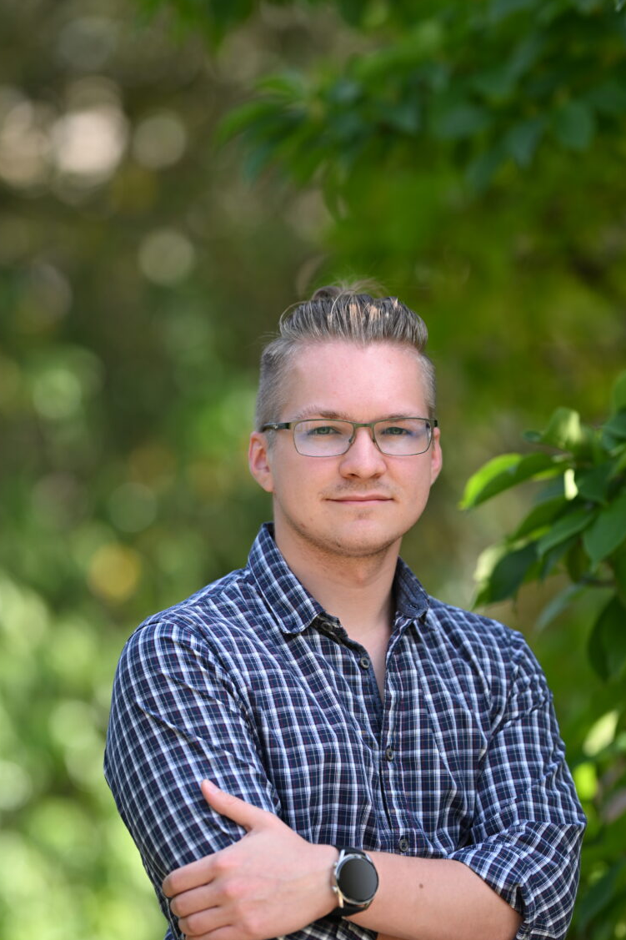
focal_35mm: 184
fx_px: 4800
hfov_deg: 7.5
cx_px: 336
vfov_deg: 11.2
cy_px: 611
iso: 100
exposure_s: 1/800
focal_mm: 135
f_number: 1.8
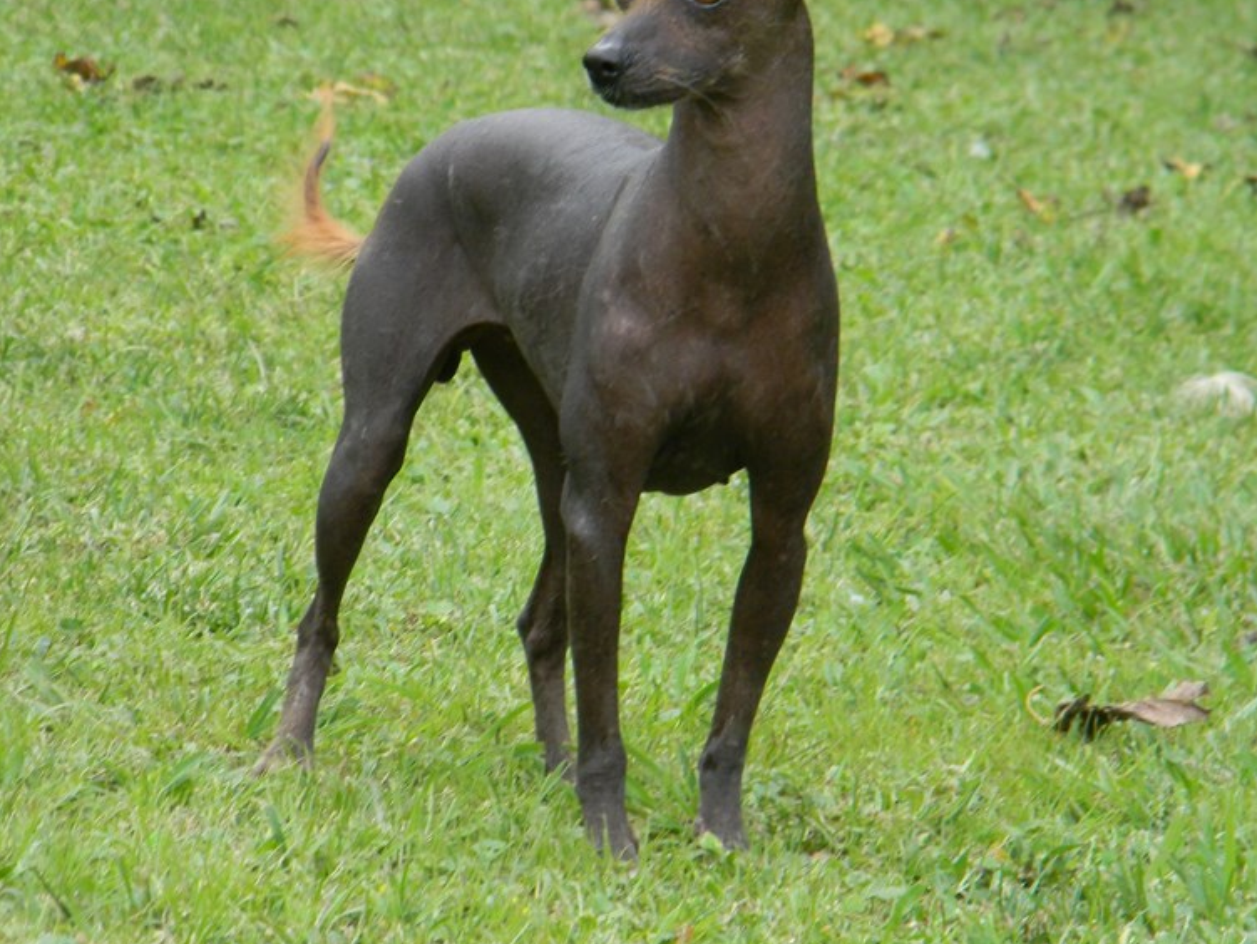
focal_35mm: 308
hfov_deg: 6.4
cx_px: 561
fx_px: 11190
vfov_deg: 4.8
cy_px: 363
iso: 200
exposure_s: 1/76
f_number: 5.4
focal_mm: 41
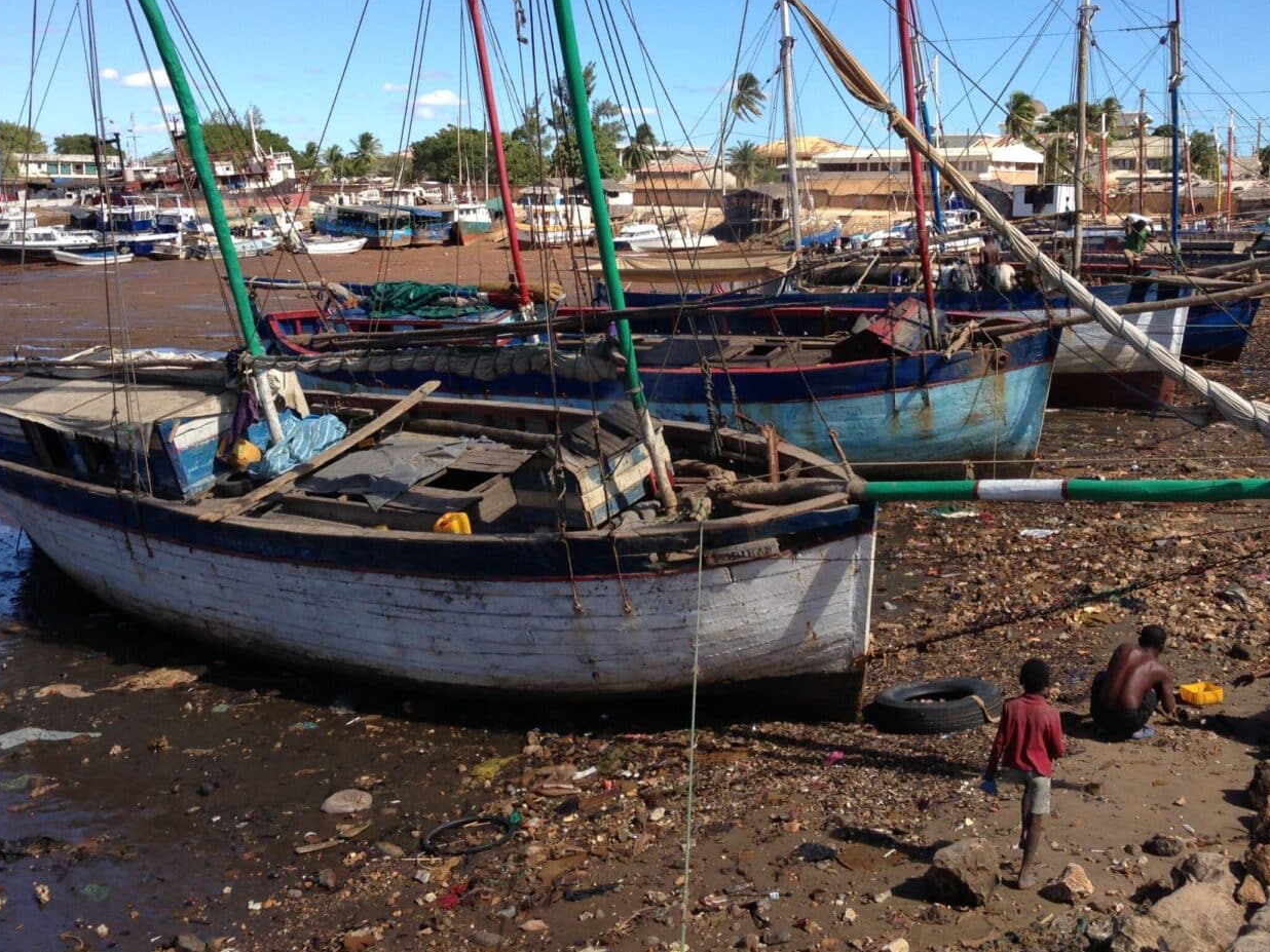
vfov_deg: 35.0
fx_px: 1504
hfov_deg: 45.7
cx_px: 681
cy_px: 368
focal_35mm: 41
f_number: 2.4
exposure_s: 1/1043
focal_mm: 4.13
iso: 50
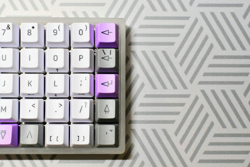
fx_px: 361
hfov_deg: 38.2
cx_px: 125
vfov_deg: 26.0
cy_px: 84
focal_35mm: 52
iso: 360
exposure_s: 1/50
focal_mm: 35
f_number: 5
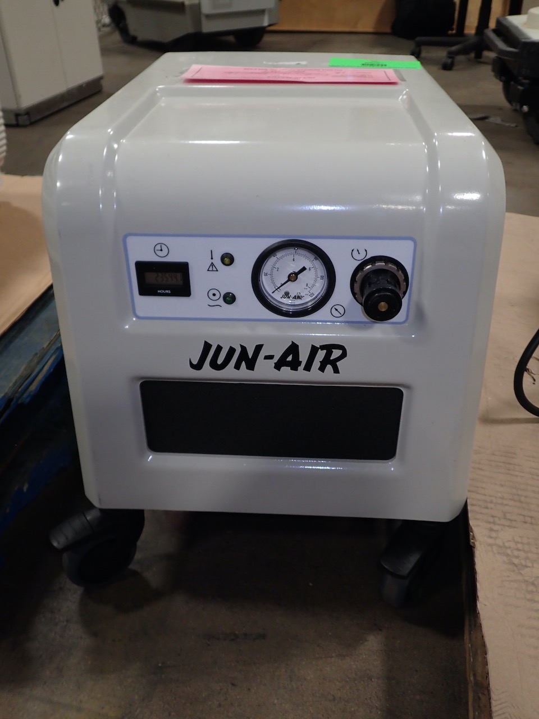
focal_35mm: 30
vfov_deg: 60.0
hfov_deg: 46.8
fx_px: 623
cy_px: 360
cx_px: 270
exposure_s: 1/30
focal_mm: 5.5
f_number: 2.3
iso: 250
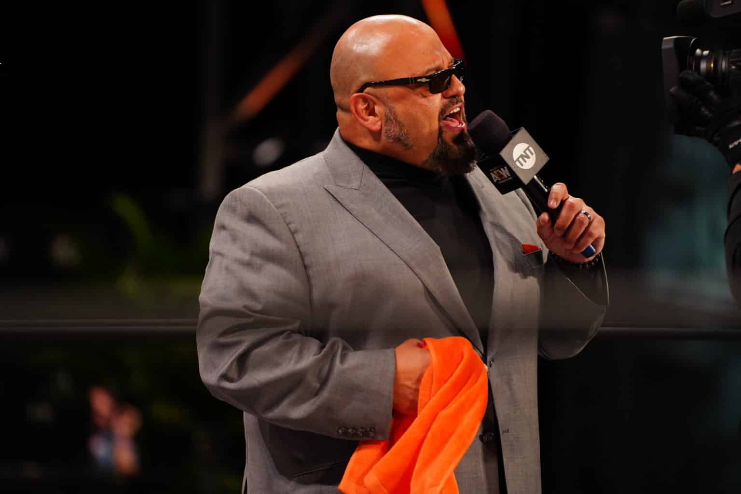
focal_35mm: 180
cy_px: 247
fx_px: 3705
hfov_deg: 11.4
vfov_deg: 7.6
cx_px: 370
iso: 2000
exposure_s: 1/800
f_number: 2.8
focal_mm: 180
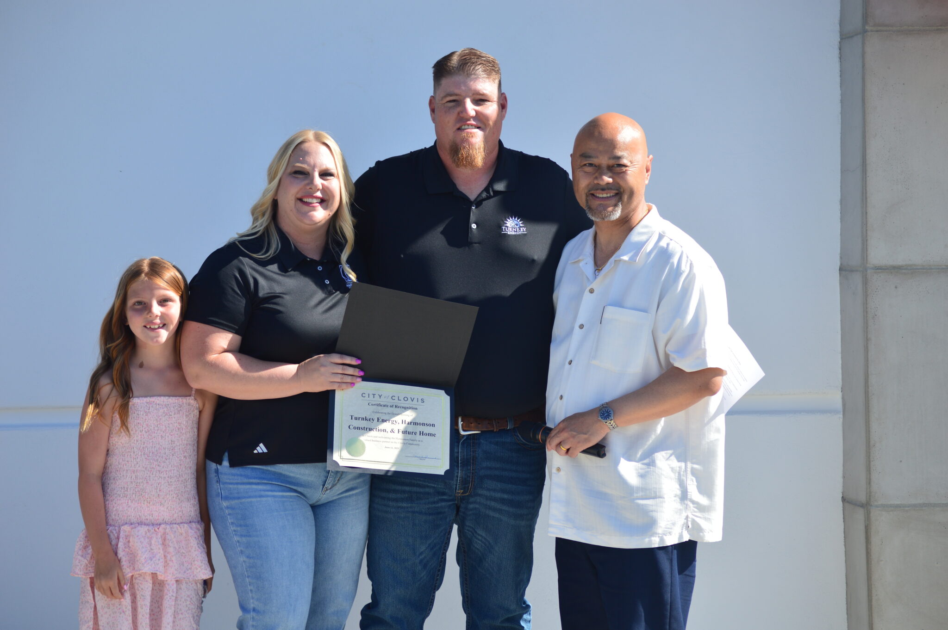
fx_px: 2960
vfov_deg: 12.2
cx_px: 474
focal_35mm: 112
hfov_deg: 18.2
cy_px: 315
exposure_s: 1/400
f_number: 4.2
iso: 100
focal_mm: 75
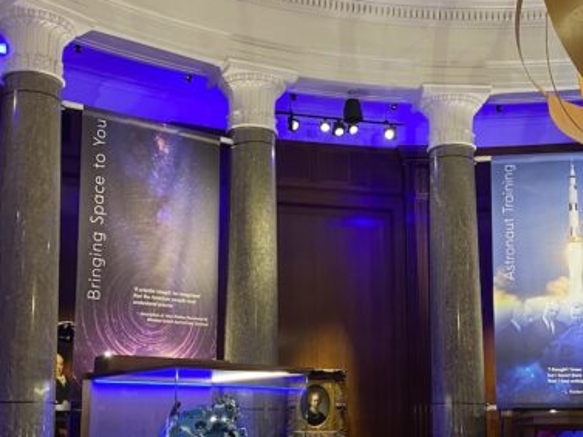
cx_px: 348
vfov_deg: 27.3
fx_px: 893
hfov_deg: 36.0
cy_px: 313
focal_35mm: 53
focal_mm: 4.25
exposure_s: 1/34
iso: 500
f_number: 1.8
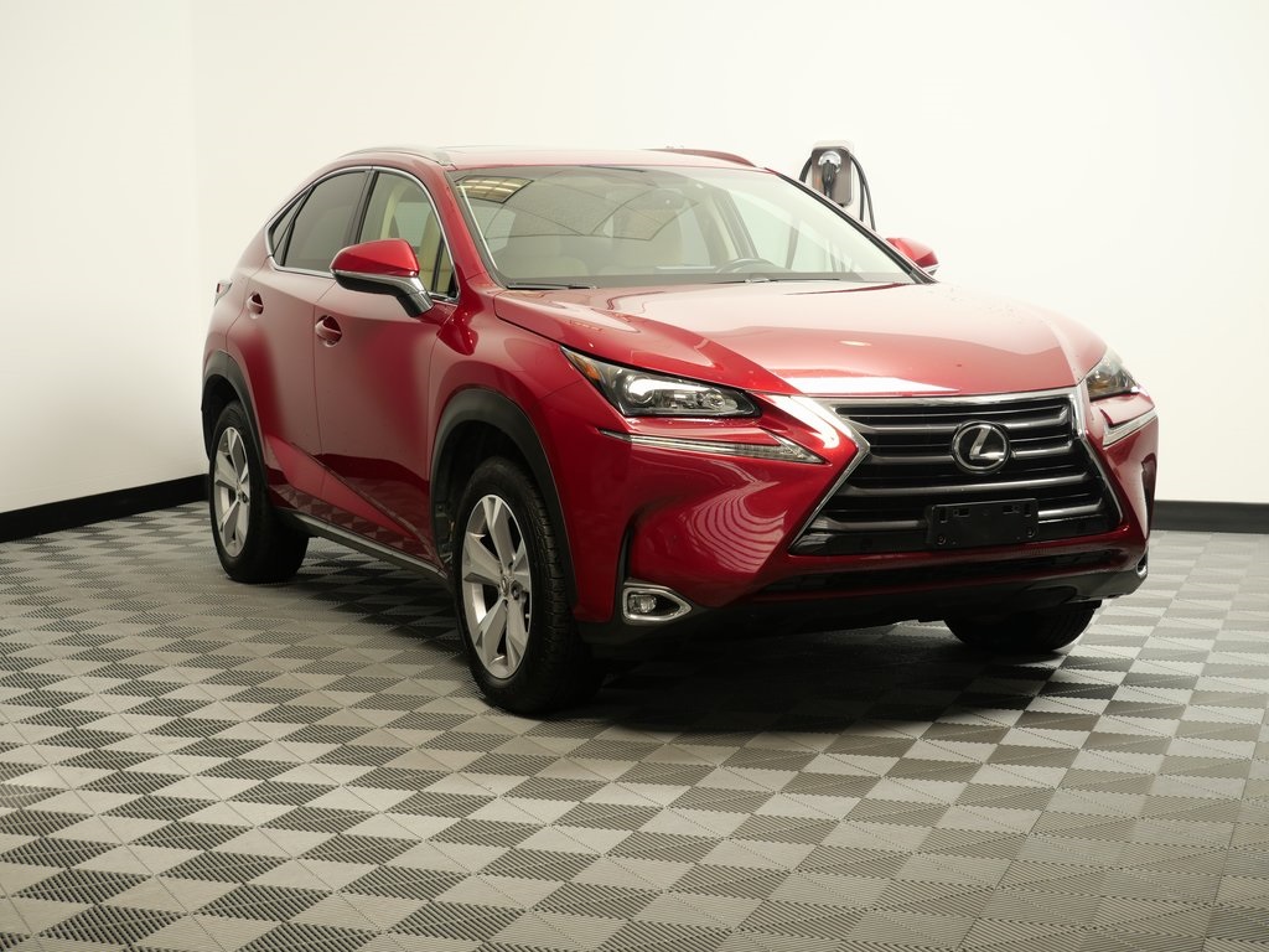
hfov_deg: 38.2
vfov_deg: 29.1
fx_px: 1833
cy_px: 476
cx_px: 634
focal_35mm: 50
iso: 250
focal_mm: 25
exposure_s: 1/200
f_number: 5
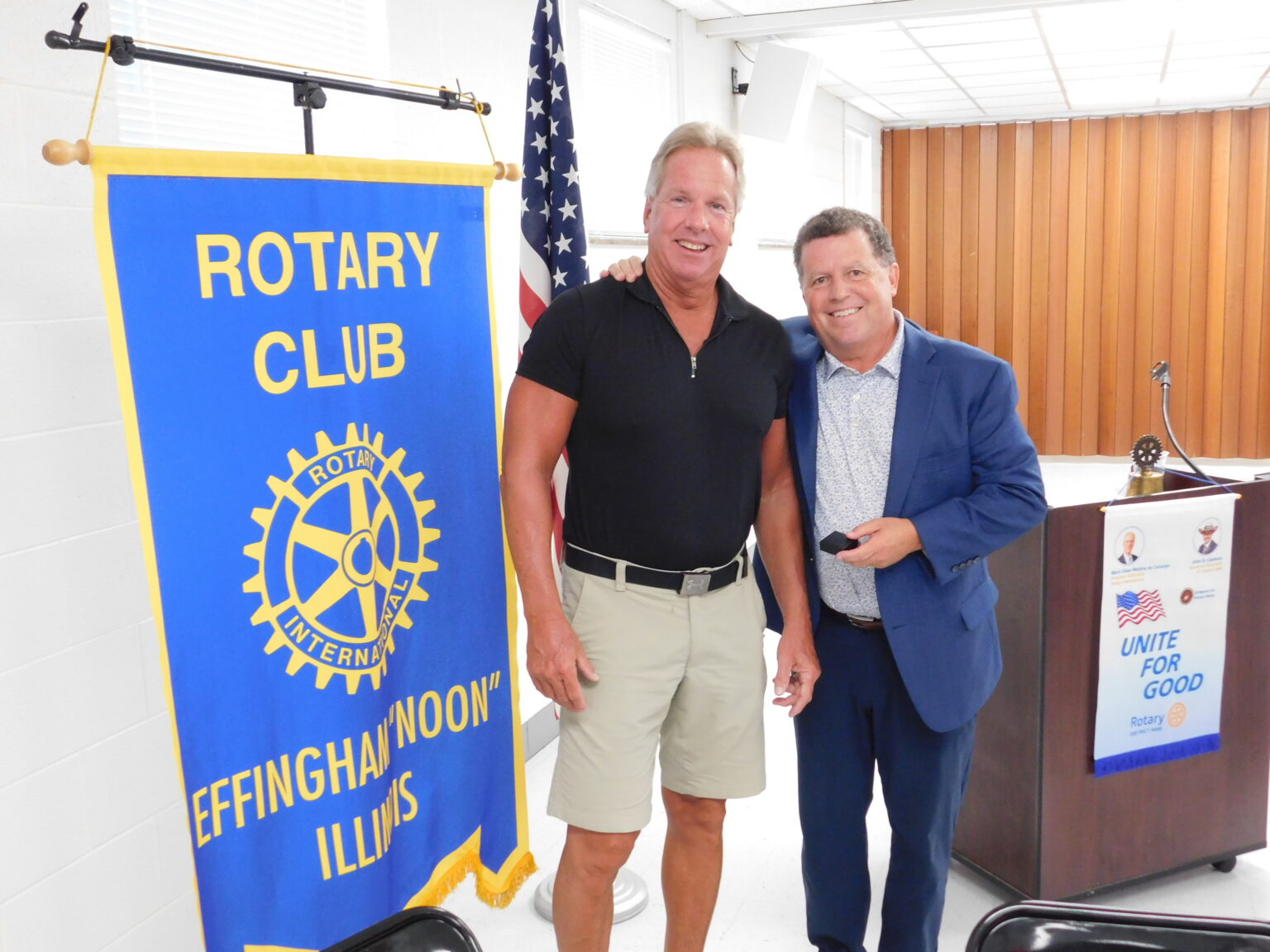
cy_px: 476
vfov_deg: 39.7
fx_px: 1321
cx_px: 635
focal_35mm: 36
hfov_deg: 51.4
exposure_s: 1/25
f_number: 3.5
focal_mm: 6.3
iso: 400
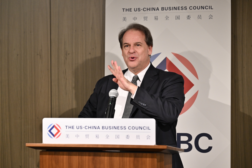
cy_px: 84
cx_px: 126
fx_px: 721
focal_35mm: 103
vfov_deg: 13.3
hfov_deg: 19.8
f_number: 4
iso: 2000
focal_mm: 103
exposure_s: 1/320
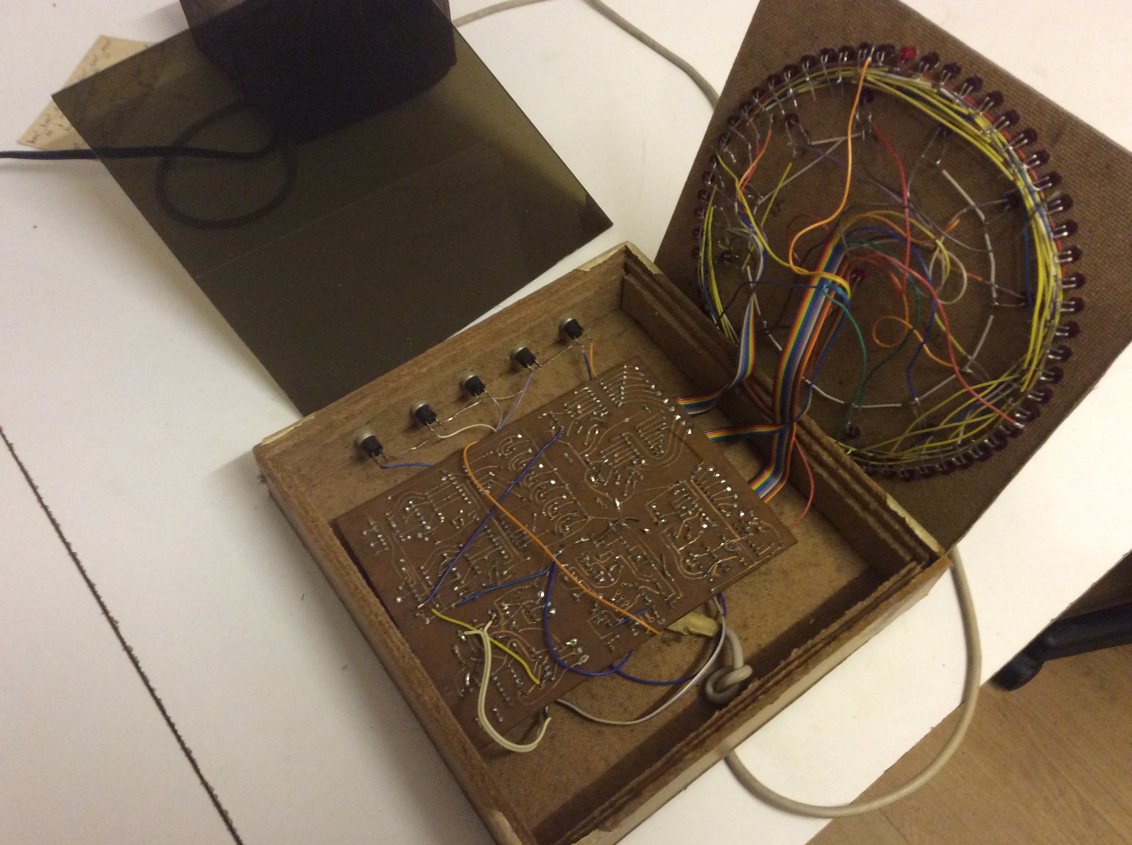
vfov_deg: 44.1
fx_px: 1045
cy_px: 422
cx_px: 566
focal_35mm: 32
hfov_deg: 56.9
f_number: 2.4
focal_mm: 3.3
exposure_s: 1/25
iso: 160
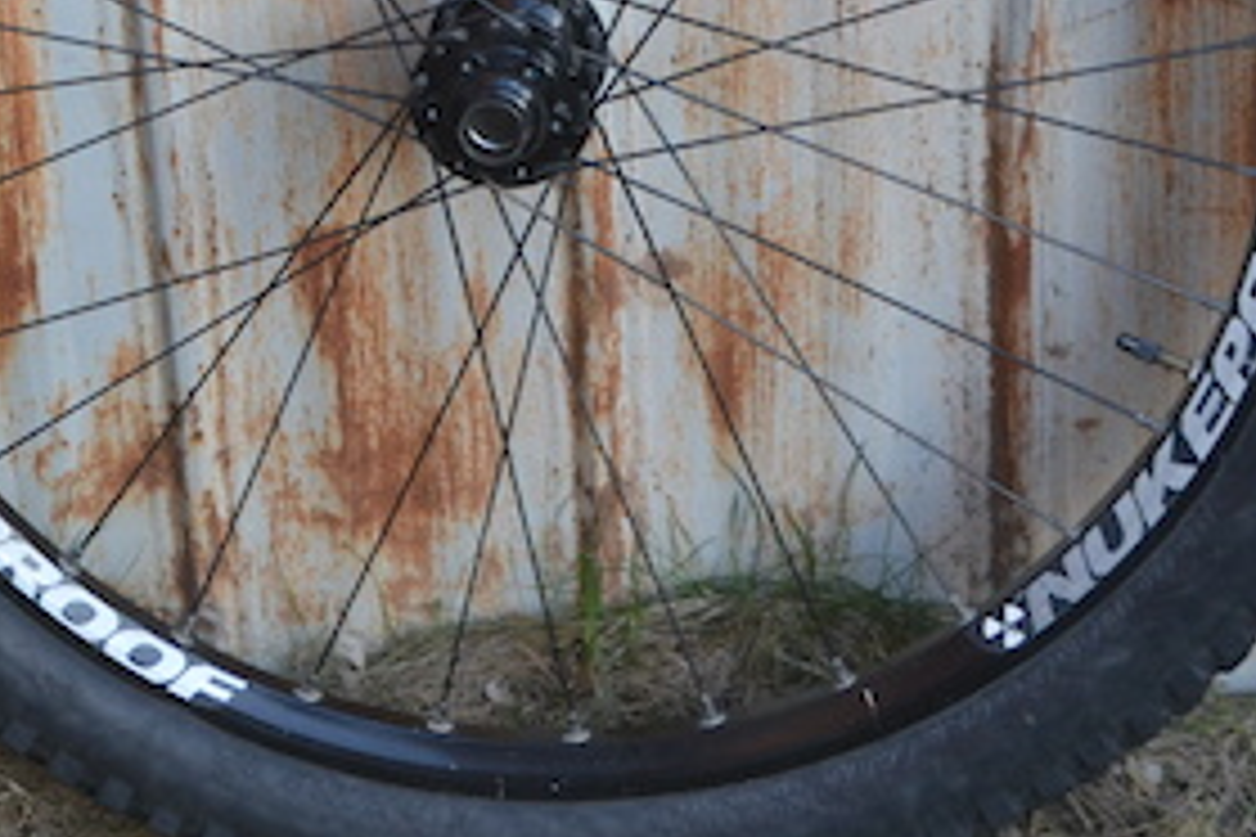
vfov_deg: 10.6
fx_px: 4500
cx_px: -108
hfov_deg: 15.5
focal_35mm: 129
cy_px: 25
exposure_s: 1/80
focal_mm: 30
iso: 400
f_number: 5.6
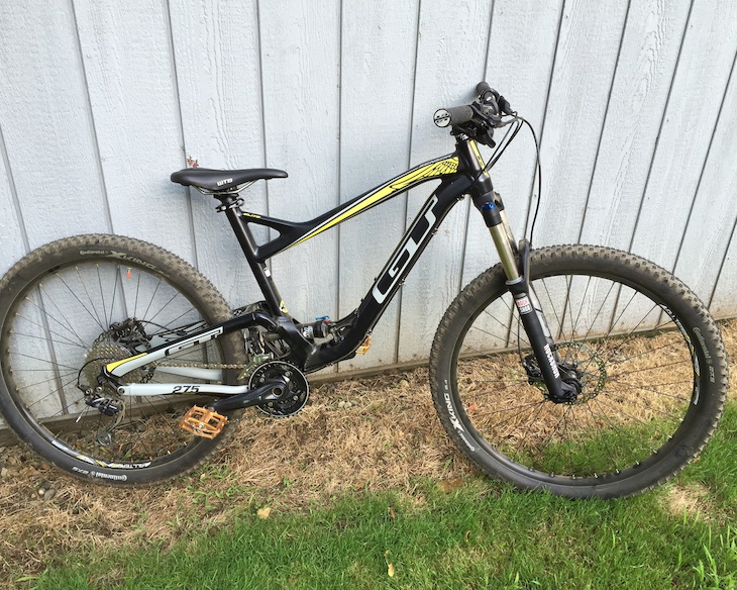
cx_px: 361
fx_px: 676
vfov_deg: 47.1
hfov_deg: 57.2
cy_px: 302
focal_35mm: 31
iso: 40
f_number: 2.2
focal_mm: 4.15
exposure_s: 1/120
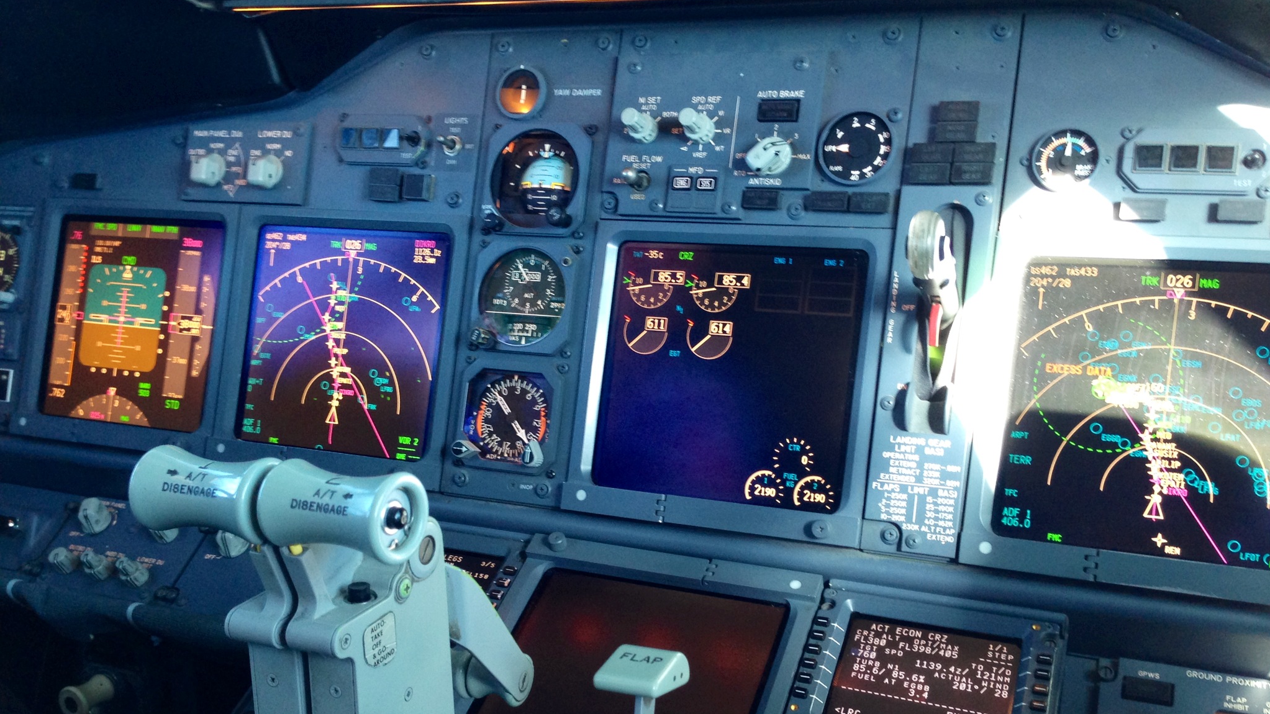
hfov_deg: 55.3
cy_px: 453
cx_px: 635
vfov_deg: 32.6
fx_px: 1212
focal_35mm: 36
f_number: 2.4
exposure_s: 1/20
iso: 100
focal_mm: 4.13
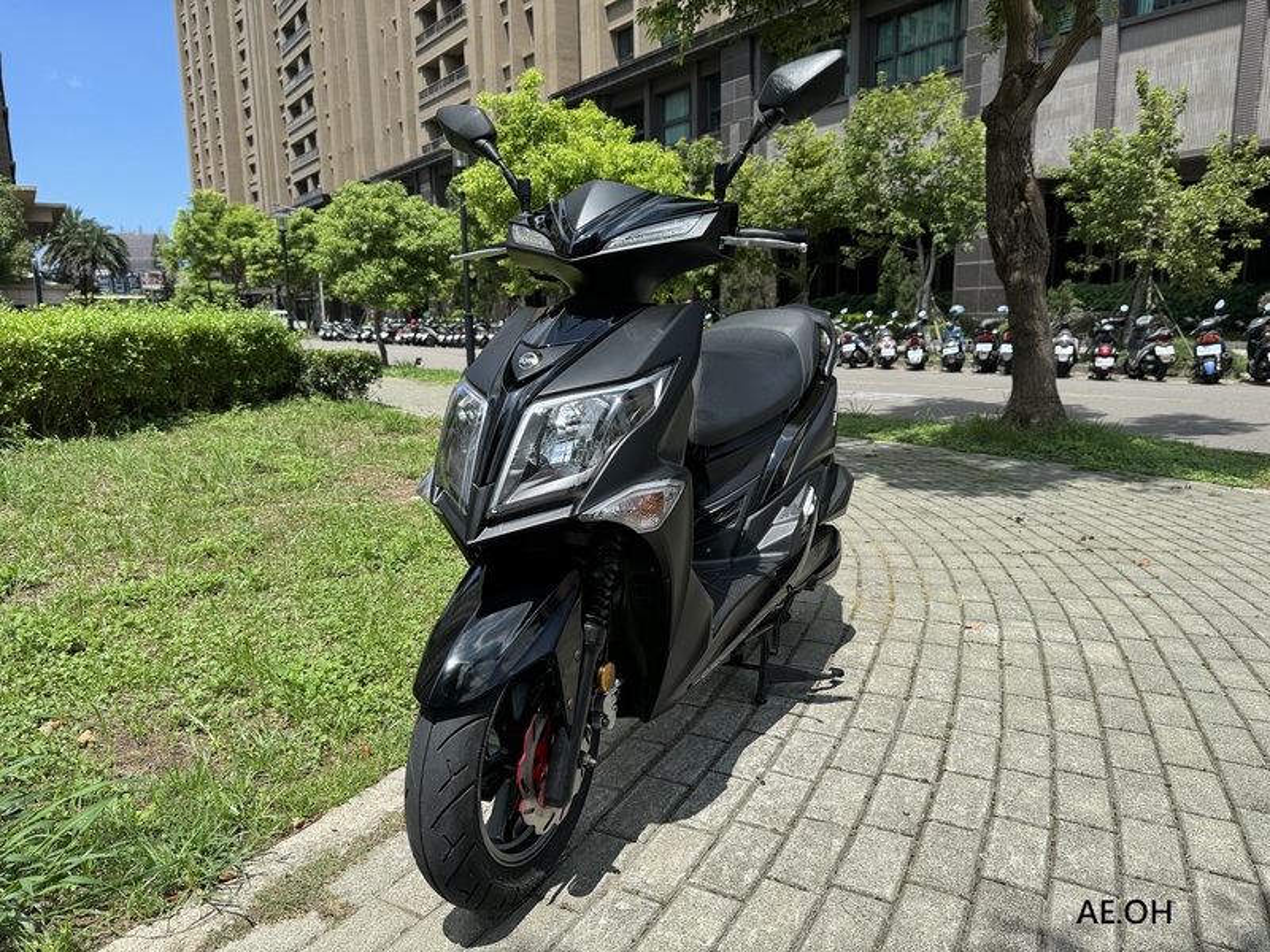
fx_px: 881
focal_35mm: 24
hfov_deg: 71.6
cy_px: 476
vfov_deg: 56.8
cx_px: 635
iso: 80
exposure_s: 1/3247
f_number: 1.78
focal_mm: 6.76
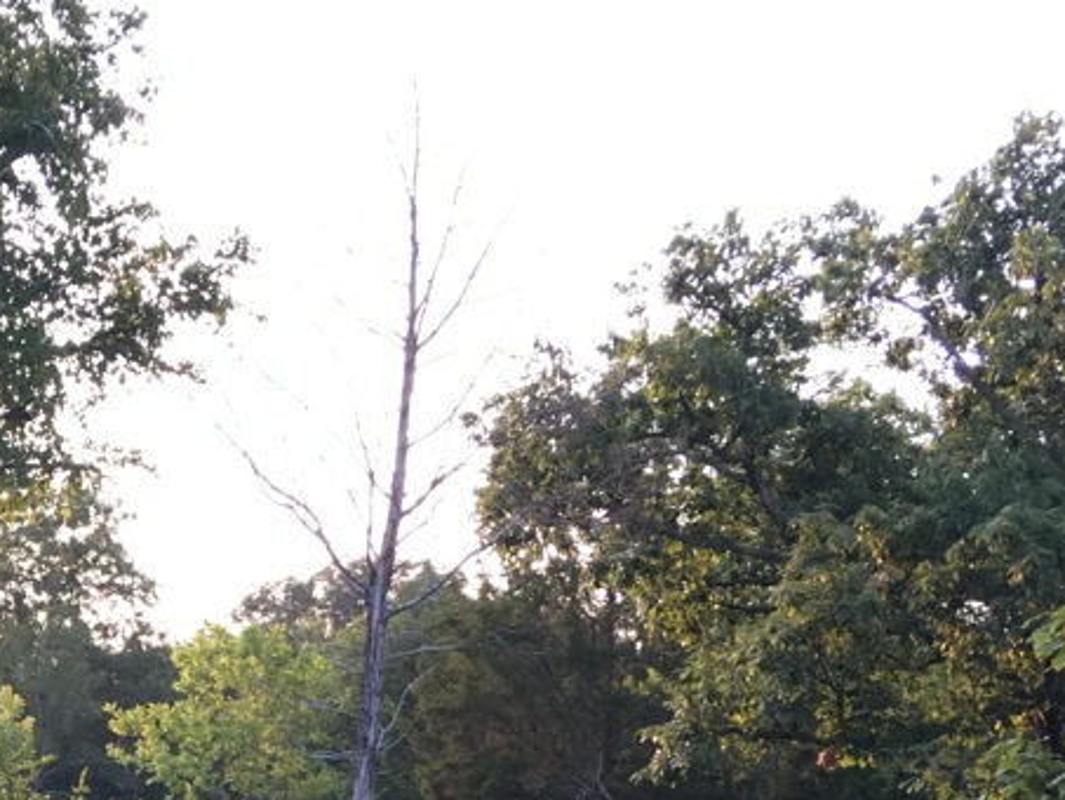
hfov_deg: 22.8
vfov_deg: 17.3
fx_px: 2523
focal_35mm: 82
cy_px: 920
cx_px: -31
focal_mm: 4.15
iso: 40
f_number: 2.2
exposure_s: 1/120
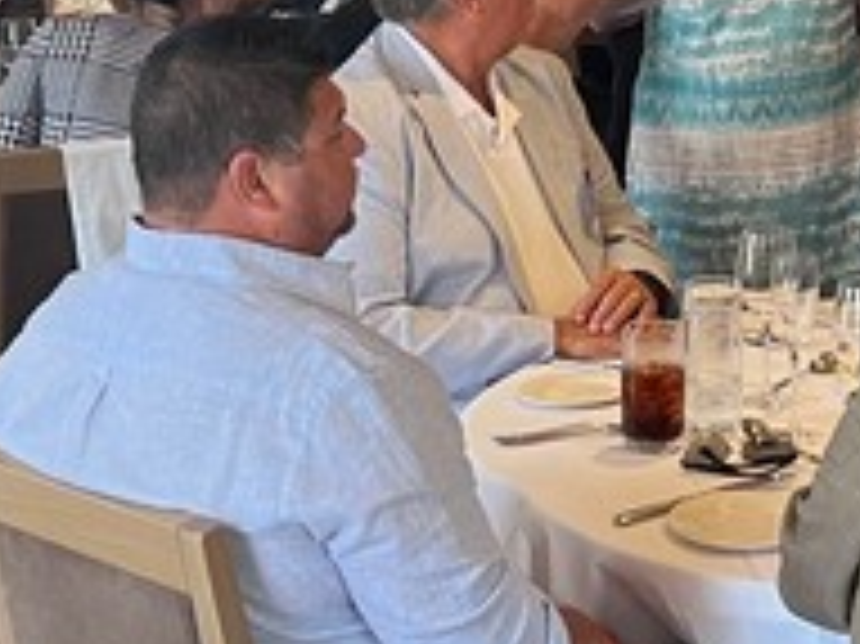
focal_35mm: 109
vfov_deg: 13.4
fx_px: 2706
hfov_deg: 18.0
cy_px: 41
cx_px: 630
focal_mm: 5.7
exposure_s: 1/60
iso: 160
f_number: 1.5
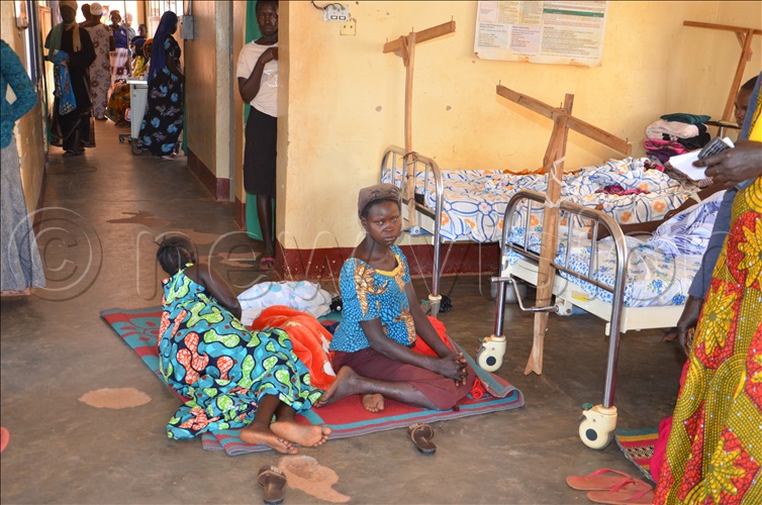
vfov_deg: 29.8
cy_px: 252
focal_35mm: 45
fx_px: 951
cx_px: 381
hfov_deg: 43.7
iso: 1250
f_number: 5.6
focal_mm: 30
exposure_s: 1/60
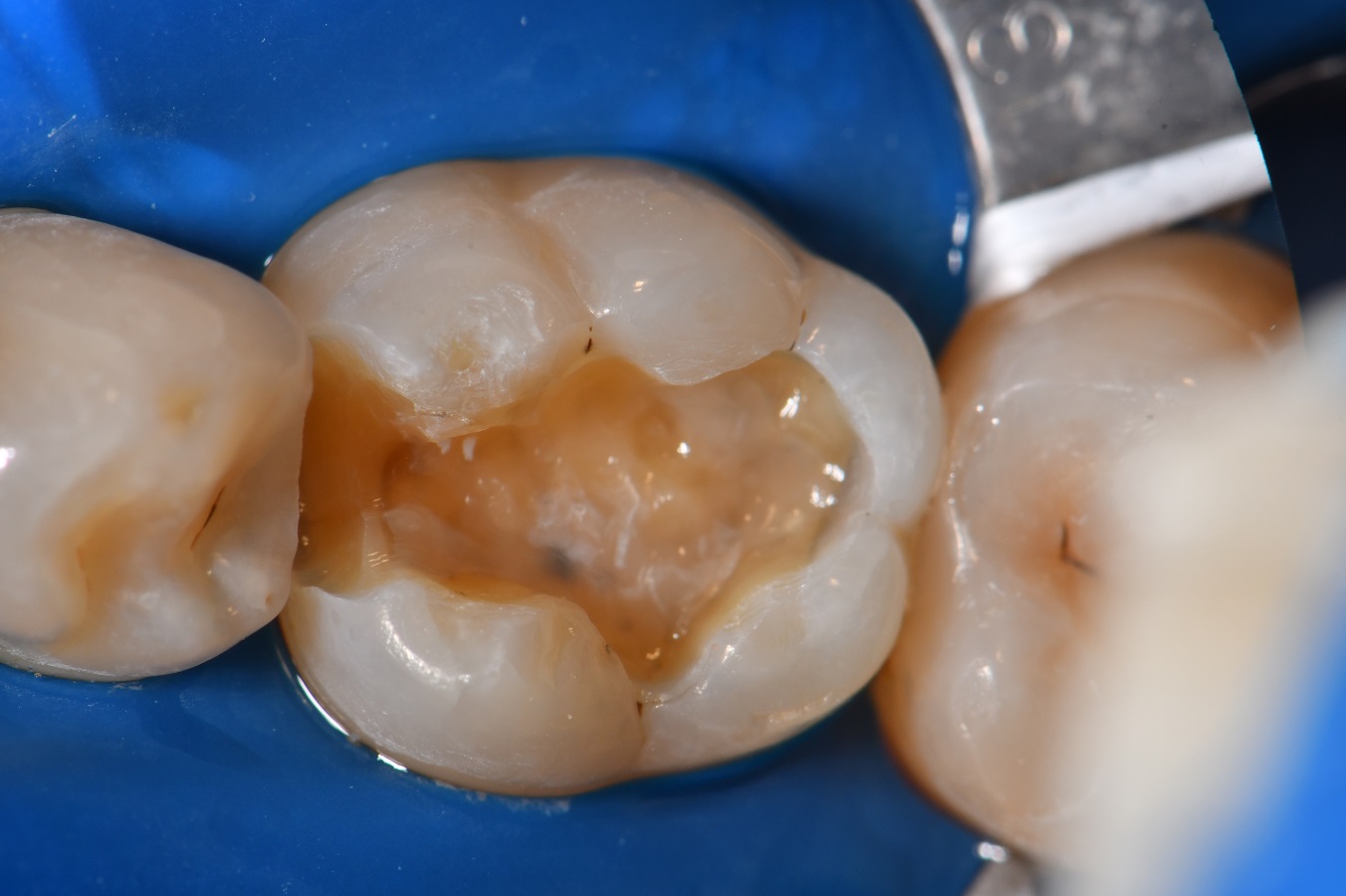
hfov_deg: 13.1
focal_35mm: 157
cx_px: 673
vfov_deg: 8.7
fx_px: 5867
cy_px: 448
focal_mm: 105
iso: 200
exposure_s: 1/160
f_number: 29
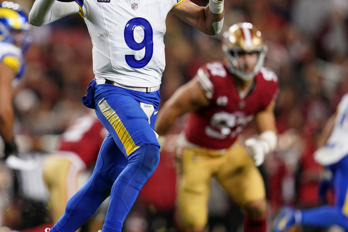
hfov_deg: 3.1
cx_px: 99
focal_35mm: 667
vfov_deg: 2.1
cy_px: 93
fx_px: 6448
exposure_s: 1/2000
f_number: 2.8
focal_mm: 400
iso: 2000
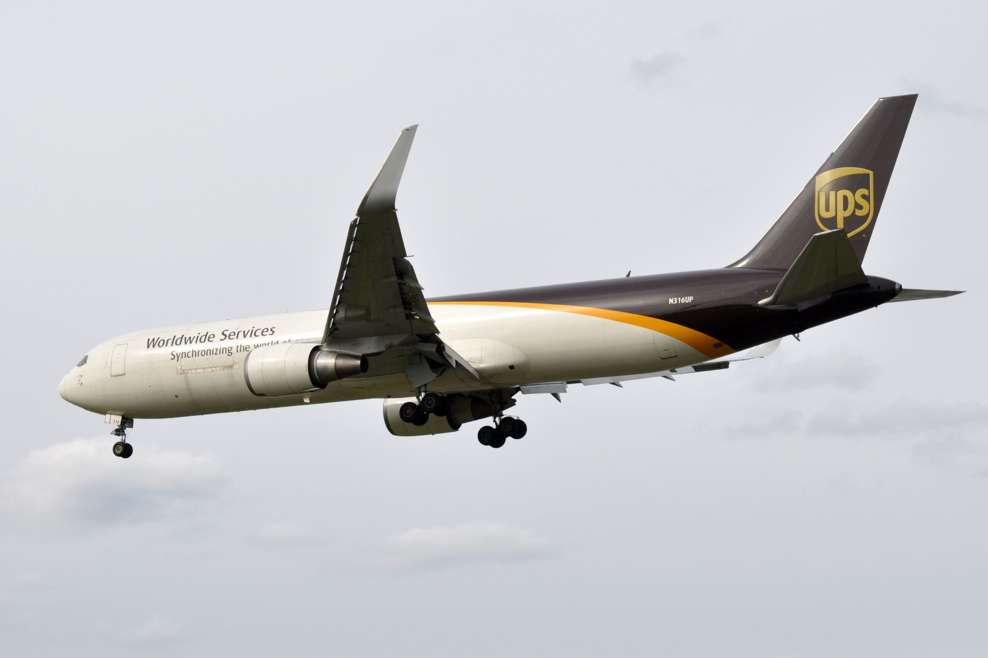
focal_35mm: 105
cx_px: 494
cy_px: 329
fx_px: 2881
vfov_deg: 13.0
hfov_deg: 19.5
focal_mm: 70
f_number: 7.1
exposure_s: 1/1000
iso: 250
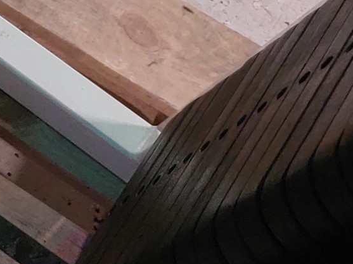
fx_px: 1172
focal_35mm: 115
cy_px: -87
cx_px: -442
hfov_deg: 13.5
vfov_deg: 12.4
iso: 500
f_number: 1.8
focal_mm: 5.23
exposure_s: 1/30
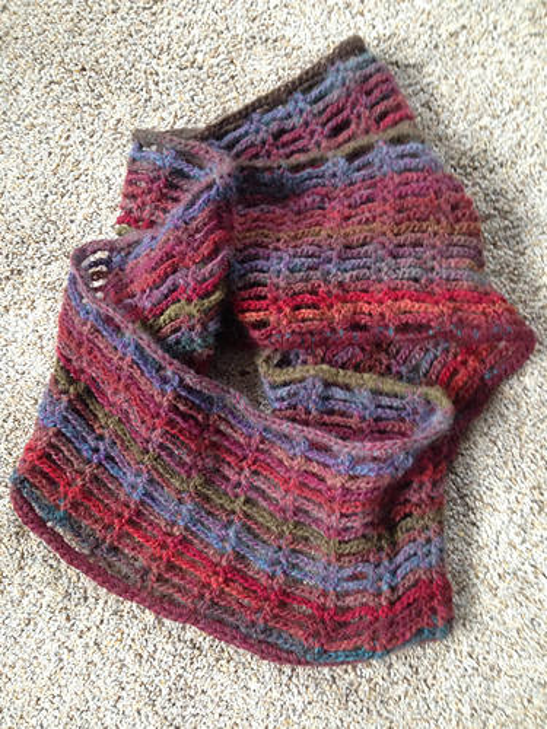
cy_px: 364
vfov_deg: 55.4
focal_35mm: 33
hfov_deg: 42.9
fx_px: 695
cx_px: 274
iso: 250
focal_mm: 4.12
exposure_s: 1/20
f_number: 2.4
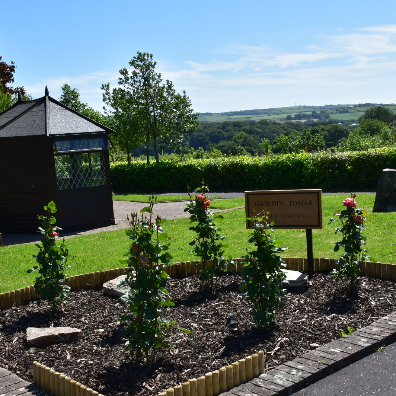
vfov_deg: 37.8
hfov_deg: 37.8
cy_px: 197
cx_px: 194
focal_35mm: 45
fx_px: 578
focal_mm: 23
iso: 400
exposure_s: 1/400
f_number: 11
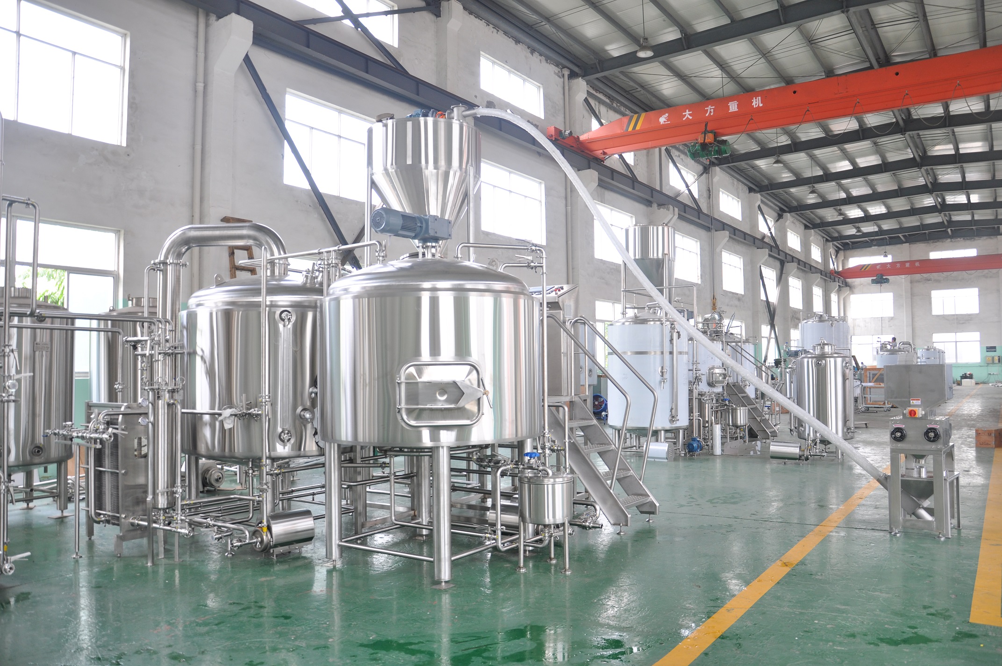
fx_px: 751
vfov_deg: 47.8
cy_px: 333
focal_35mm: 27
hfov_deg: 67.4
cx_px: 501
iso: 200
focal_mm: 18
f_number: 3.5
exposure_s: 1/40
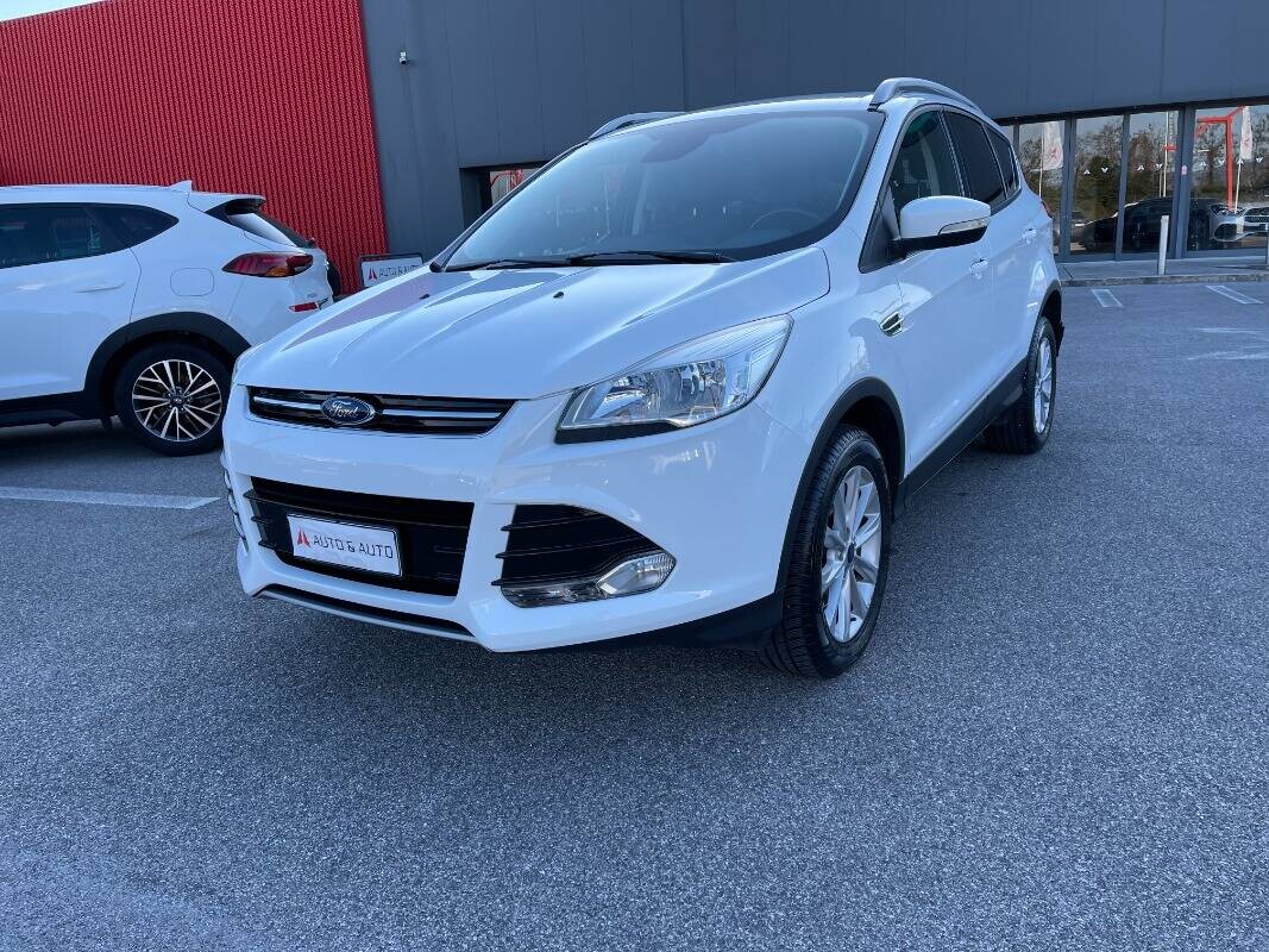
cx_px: 634
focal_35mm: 26
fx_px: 953
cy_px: 476
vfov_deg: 53.1
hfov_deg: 67.3
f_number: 1.6
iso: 32
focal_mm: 5.1
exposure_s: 1/813
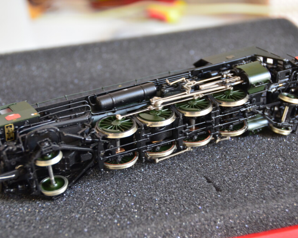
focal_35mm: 103
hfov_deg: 18.6
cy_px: 119
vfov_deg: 14.9
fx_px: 908
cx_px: 152
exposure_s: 1/8
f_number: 5.6
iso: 800
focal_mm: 60
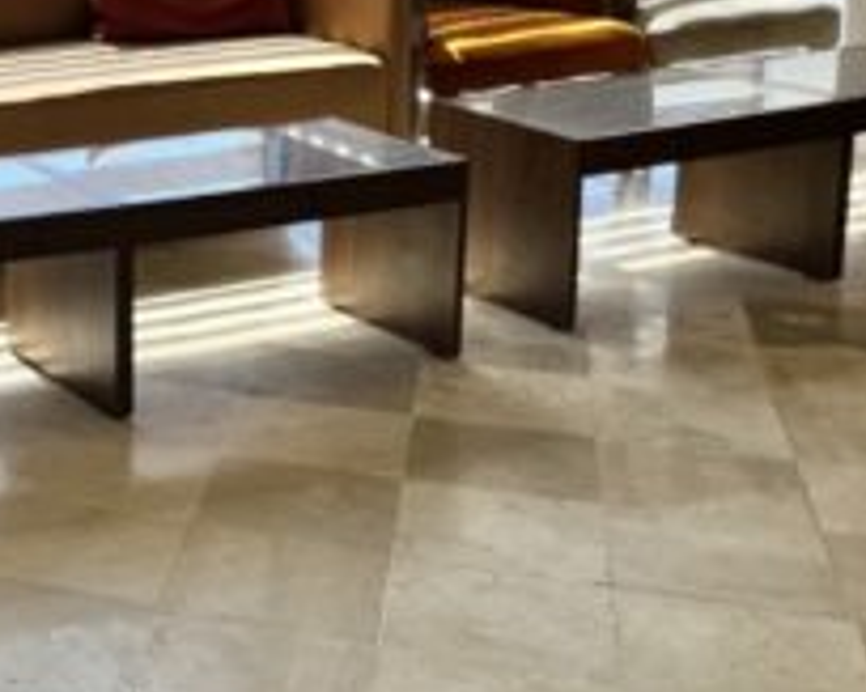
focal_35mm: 70
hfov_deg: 23.4
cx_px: -318
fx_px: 1793
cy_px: 21
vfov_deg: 21.2
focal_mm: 6.76
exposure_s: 1/379
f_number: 1.78
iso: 80
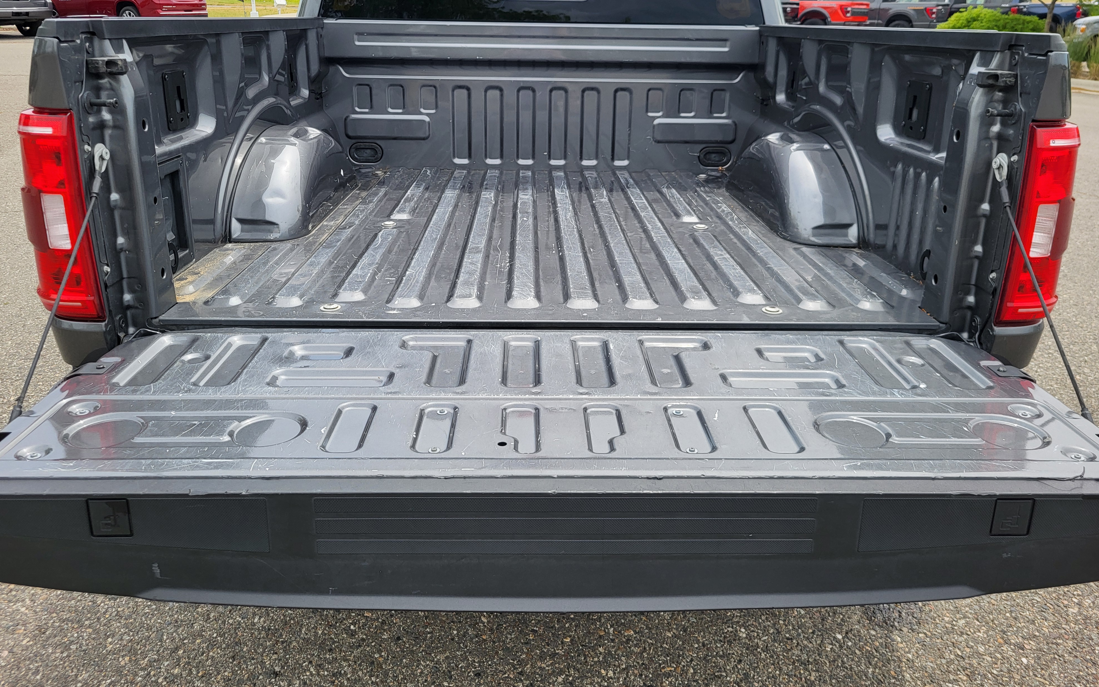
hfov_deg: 66.5
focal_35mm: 28
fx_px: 839
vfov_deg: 44.4
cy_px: 282
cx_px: 548
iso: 40
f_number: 1.8
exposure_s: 1/1380
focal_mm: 5.4
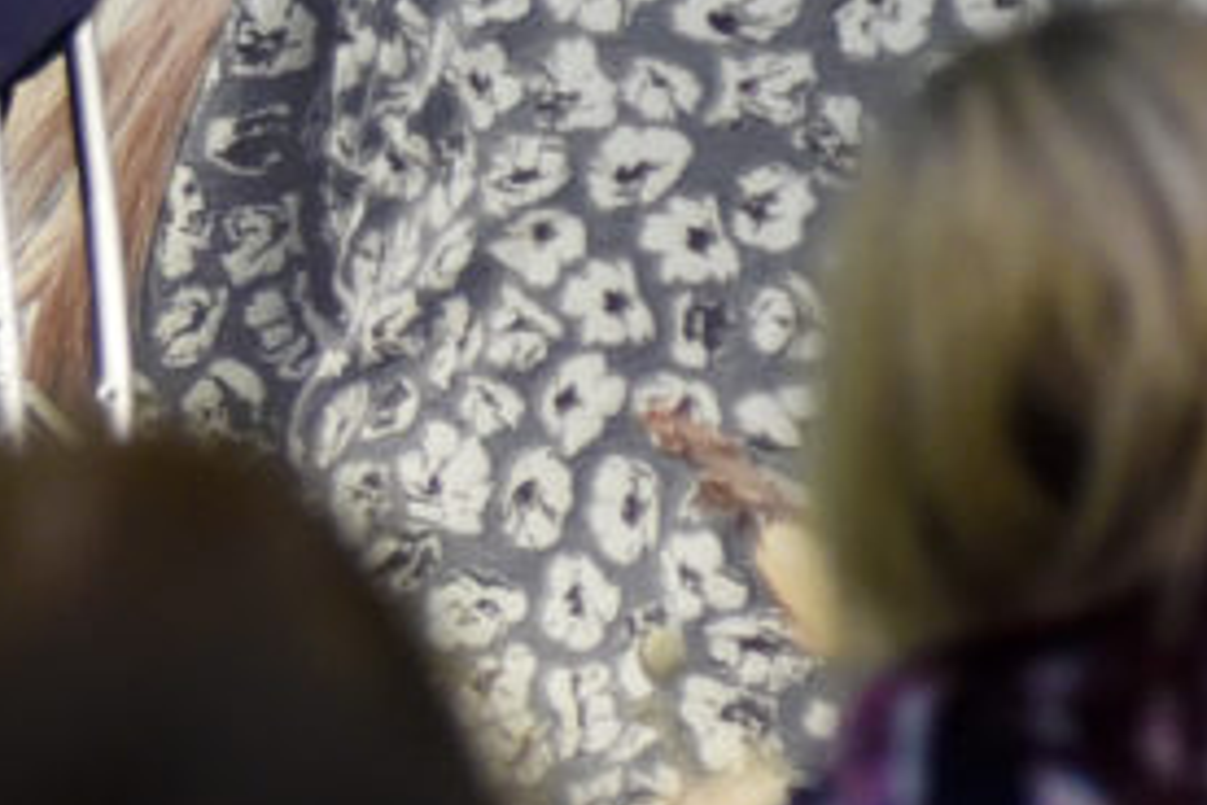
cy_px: -308
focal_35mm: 824
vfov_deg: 1.7
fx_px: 27625
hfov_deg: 2.5
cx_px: -1028
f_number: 3.2
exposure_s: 1/160
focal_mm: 145
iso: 1600
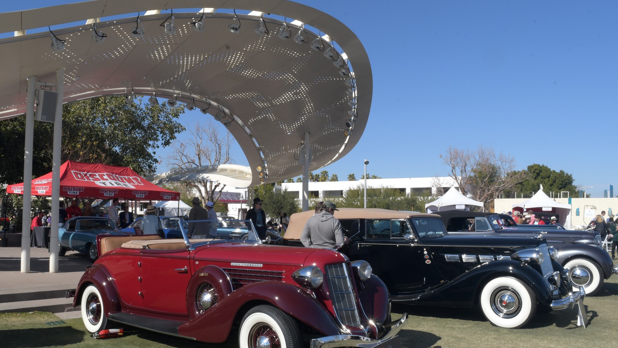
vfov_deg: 38.9
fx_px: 492
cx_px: 294
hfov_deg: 64.3
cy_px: 196
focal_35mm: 30
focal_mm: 18
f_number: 20
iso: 250
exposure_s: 1/160
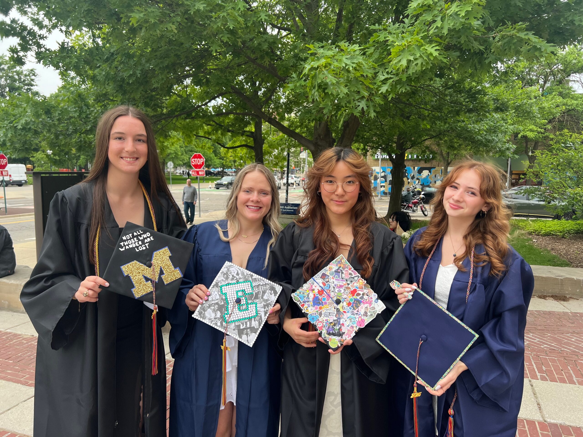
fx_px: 438
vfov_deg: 53.1
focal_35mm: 26
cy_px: 218
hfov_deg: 67.3
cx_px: 292
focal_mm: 5.7
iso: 50
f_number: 1.5
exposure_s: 1/121
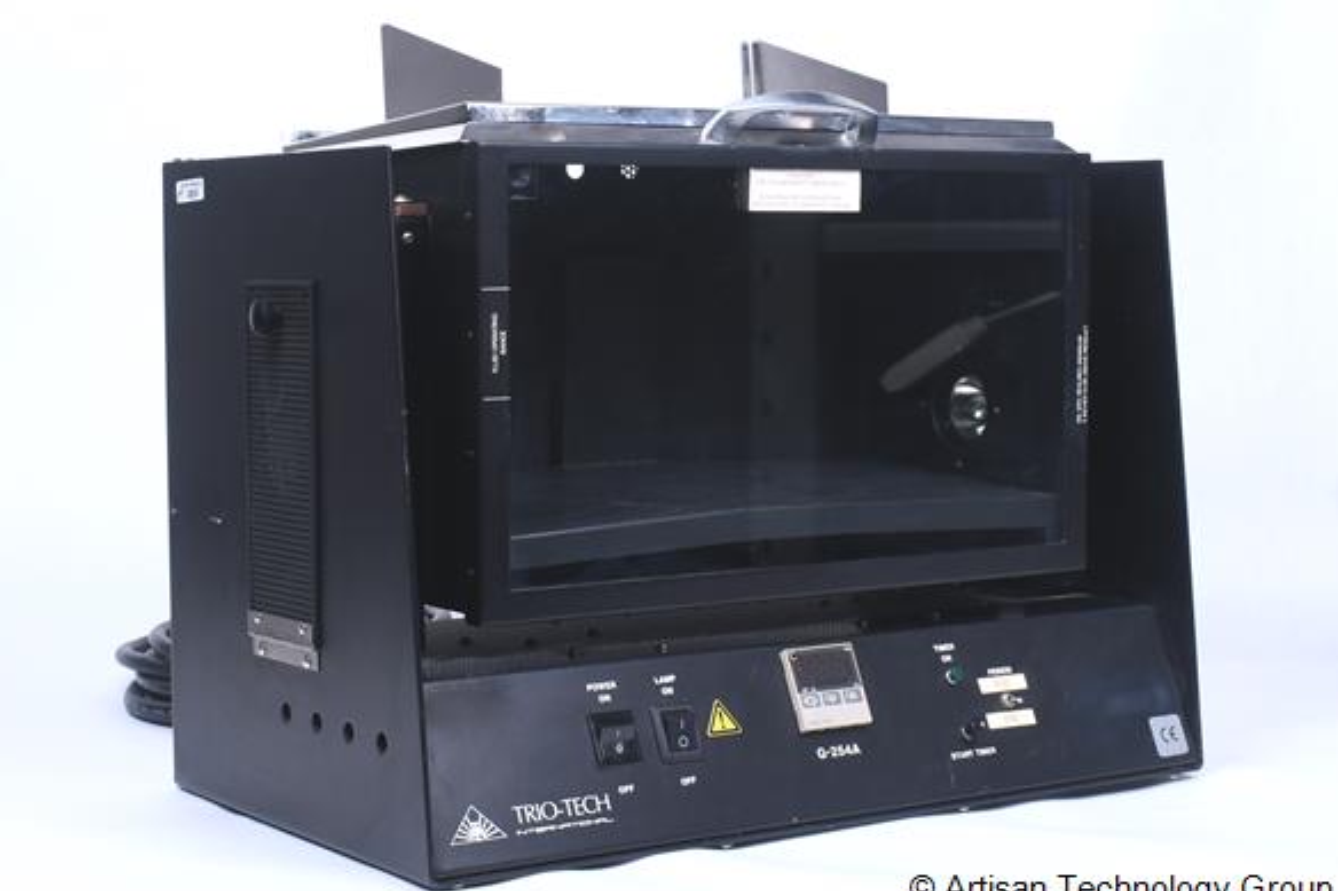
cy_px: 454
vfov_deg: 35.0
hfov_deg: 50.7
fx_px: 1412
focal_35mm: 38
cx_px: 667
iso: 200
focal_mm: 25
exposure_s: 1/200
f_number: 14
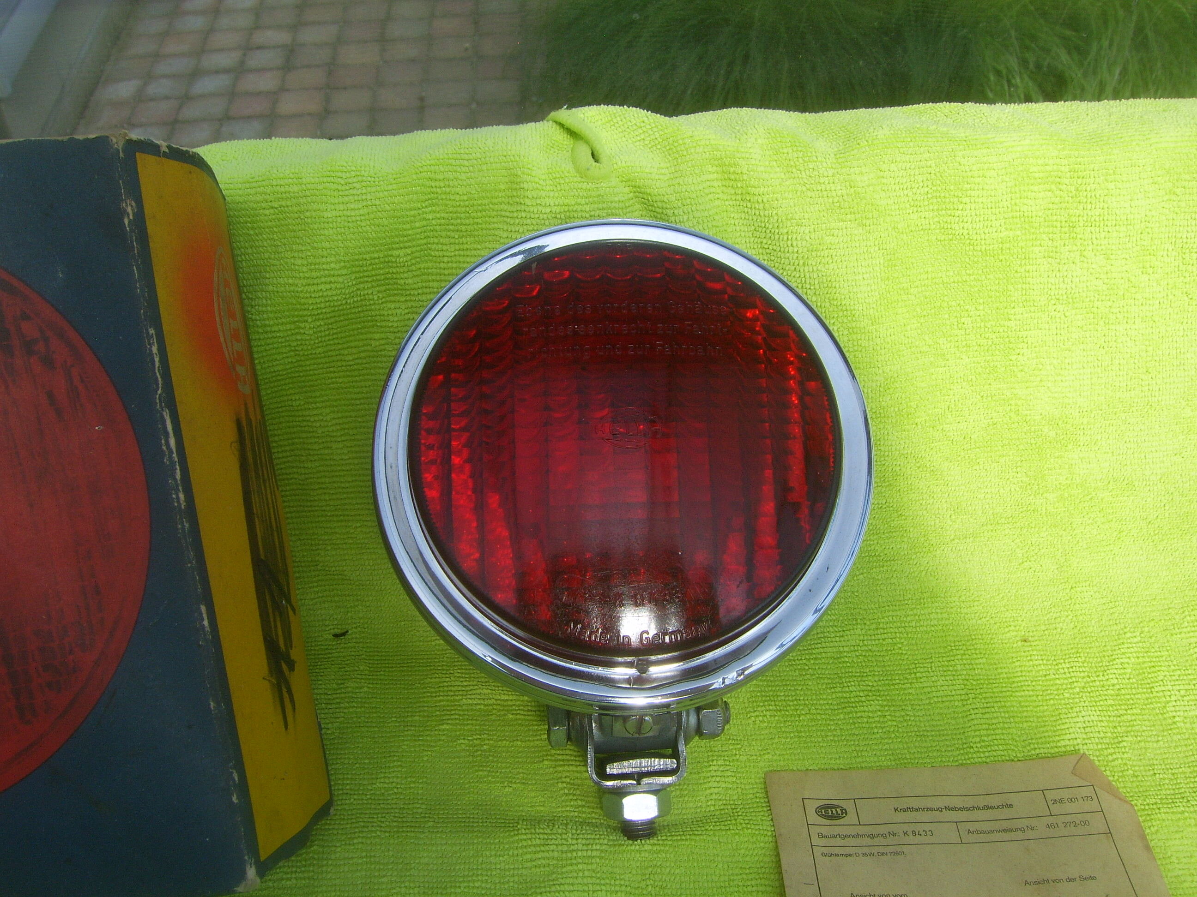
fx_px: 1314
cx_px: 598
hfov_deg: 49.0
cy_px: 448
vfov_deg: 37.7
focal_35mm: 38
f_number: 6.4
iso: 50
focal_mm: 7.8
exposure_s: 1/250
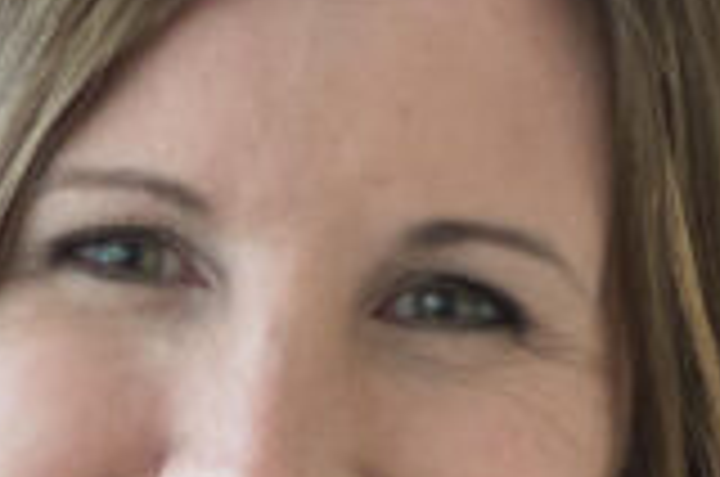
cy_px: 1033
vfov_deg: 1.7
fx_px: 16331
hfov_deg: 2.5
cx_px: 360
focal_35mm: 818
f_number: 1.8
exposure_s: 1/800
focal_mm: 85
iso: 1000
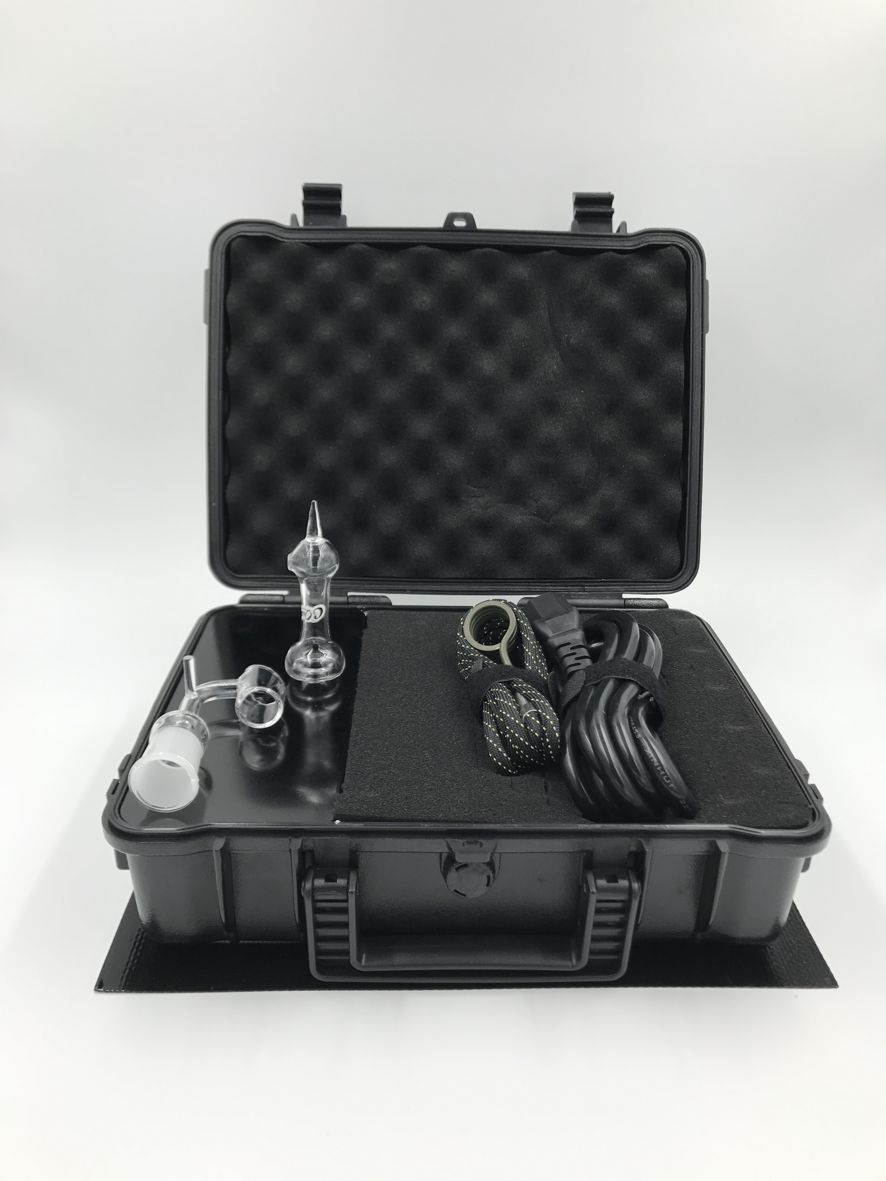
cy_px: 590
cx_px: 443
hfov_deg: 49.7
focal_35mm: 28
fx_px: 956
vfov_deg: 63.4
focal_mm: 3.99
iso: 20
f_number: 1.8
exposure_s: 1/237
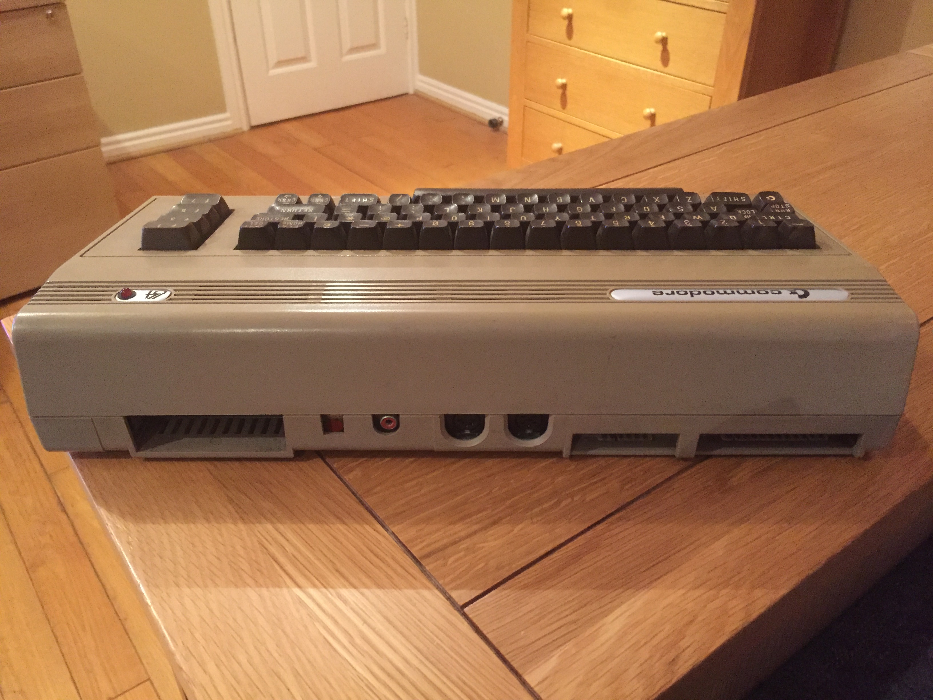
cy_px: 350
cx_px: 466
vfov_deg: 48.2
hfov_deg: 61.7
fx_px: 782
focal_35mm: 29
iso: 400
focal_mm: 4.15
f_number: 2.2
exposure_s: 1/17
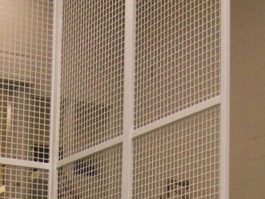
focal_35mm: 127
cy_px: 347
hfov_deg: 15.5
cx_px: 143
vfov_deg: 11.0
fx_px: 972
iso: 200
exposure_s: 1/64
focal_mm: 5.8
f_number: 2.8
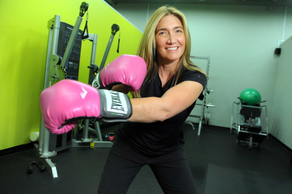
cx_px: 146
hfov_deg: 73.8
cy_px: 97
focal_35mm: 24
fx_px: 195
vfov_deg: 53.1
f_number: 4.5
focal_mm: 24
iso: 4000
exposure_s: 1/160
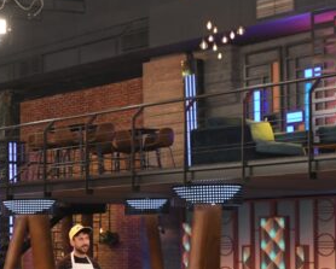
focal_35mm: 107
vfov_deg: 14.2
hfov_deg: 17.0
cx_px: -92
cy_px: 264
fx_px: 1065
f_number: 4.5
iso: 2000
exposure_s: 1/100
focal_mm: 31
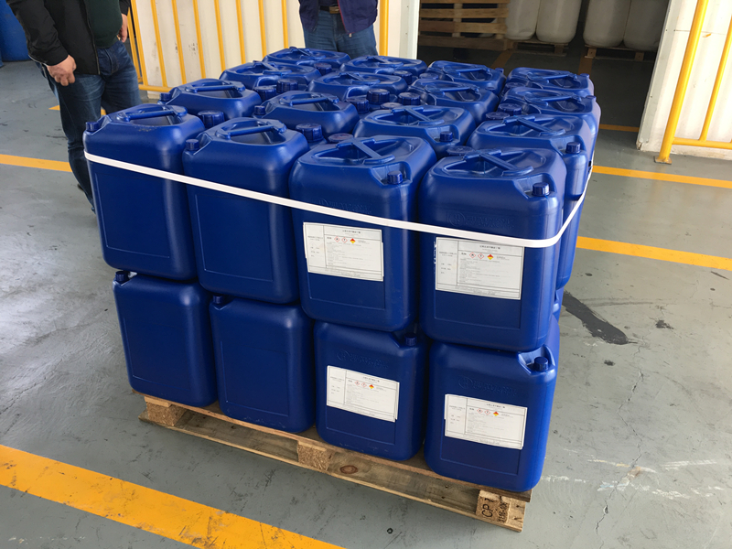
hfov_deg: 61.7
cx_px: 366
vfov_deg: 48.2
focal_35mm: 29
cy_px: 274
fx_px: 613
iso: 32
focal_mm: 4.15
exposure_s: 1/50
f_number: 2.2
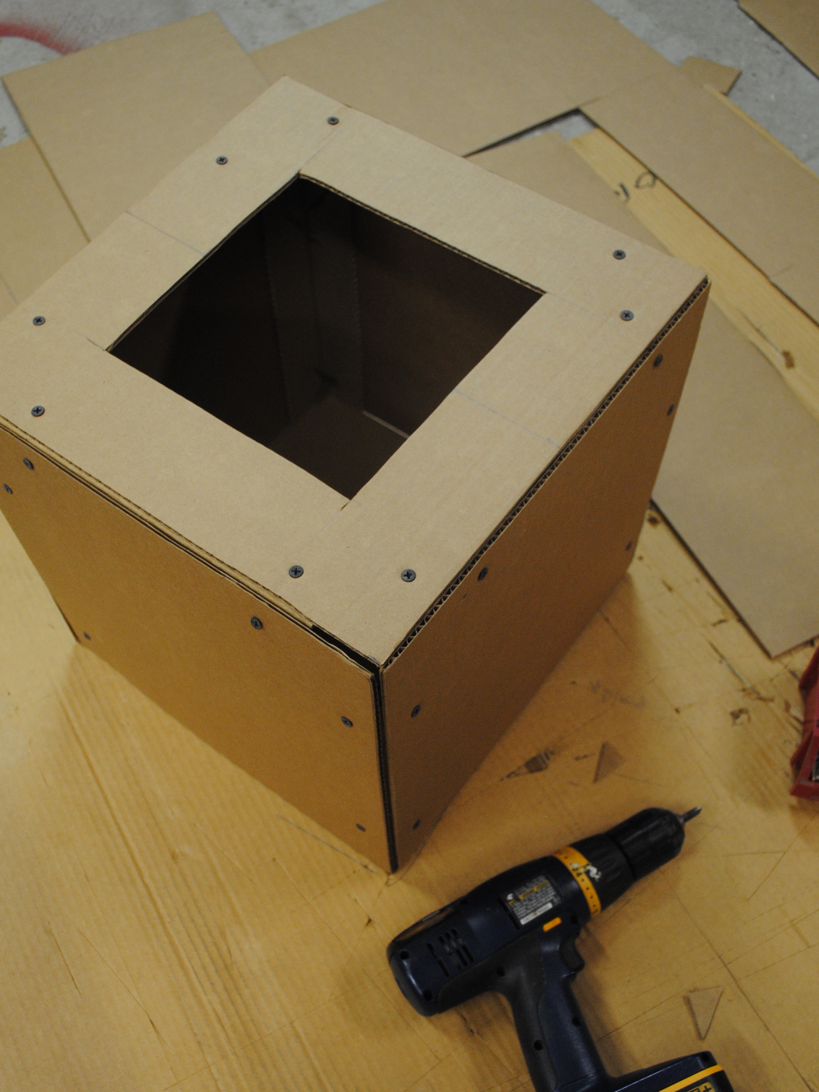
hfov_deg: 39.6
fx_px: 1136
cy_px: 641
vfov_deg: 51.1
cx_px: 390
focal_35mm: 36
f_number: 3.5
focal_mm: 18
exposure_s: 1/30
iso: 450
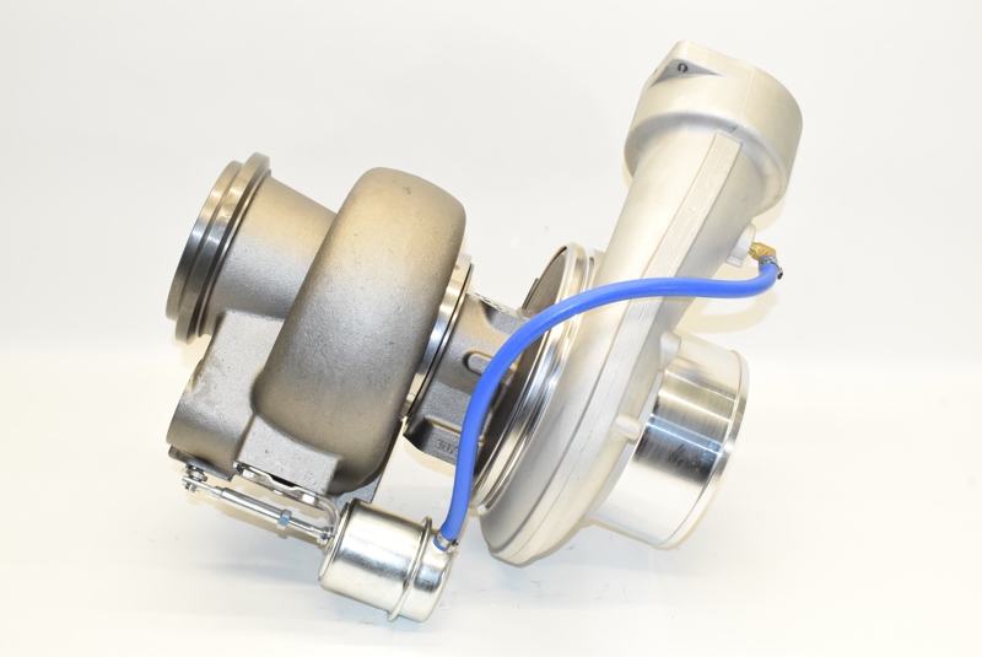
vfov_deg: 26.5
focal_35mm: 51
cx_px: 491
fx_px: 1392
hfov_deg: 38.8
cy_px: 328
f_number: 14
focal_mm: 34
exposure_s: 1/200
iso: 3200
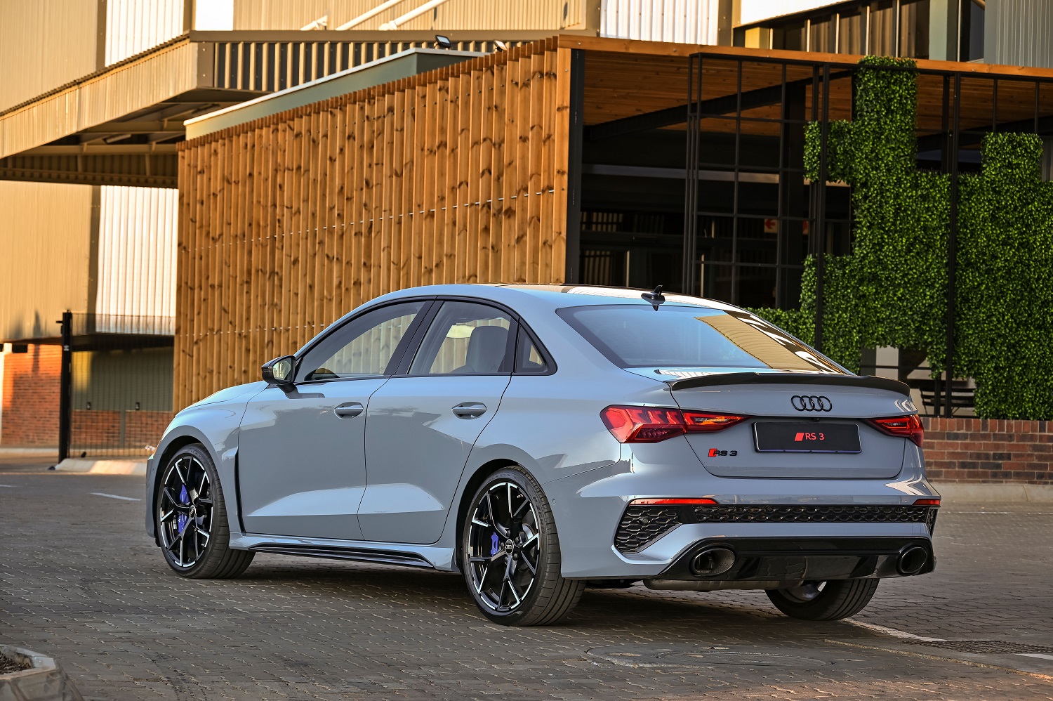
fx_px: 3069
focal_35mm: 105
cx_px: 526
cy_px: 350
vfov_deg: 13.0
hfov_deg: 19.5
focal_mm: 105
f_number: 9
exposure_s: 1/10
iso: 200
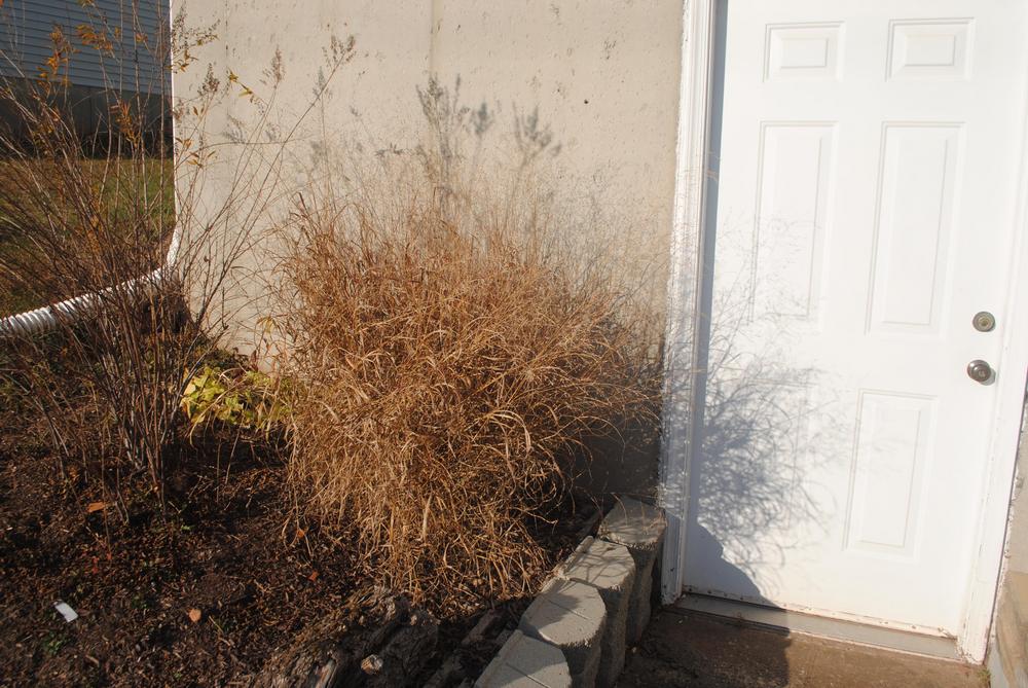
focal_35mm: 27
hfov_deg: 67.3
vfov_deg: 48.0
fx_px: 772
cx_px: 514
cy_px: 344
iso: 100
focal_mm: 18
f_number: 8
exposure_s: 1/250
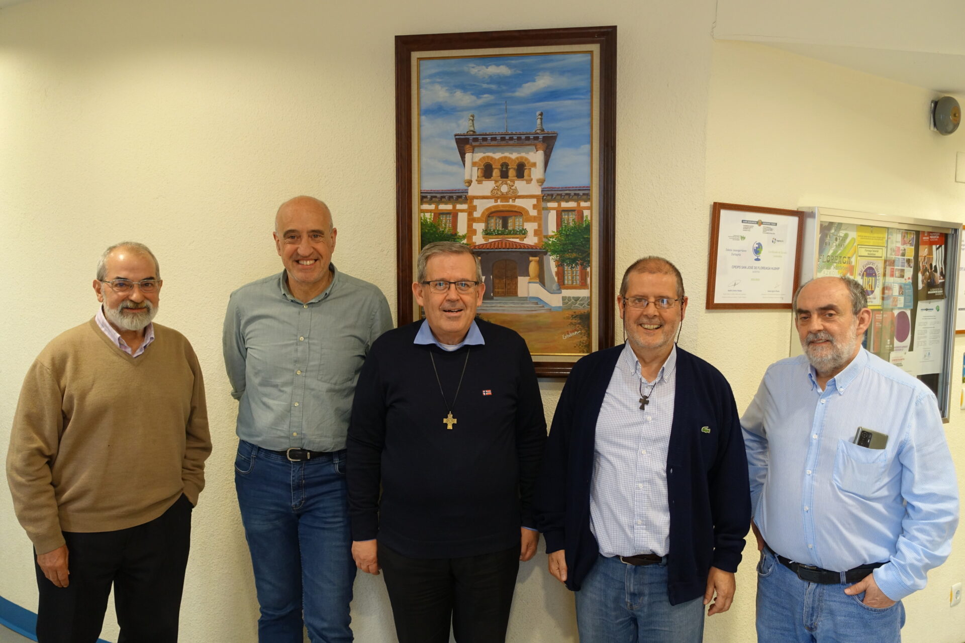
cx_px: 482
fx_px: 885
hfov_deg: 57.2
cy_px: 322
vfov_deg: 40.0
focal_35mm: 33
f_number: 2.8
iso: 400
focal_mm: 12.2
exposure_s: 1/40
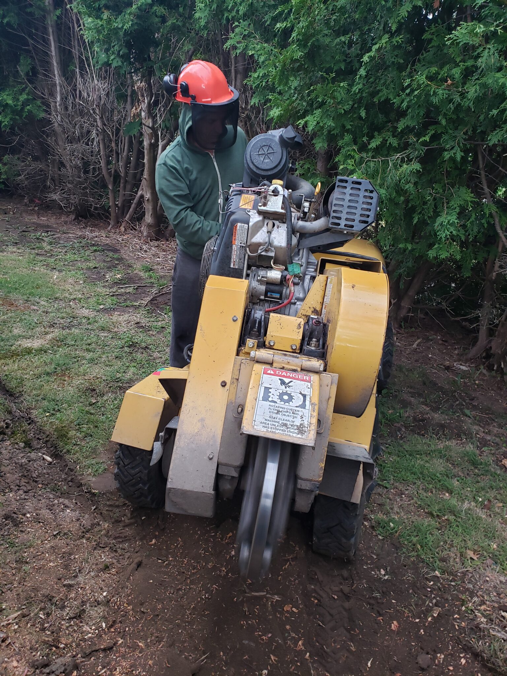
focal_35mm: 26
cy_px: 338
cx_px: 254
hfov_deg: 53.1
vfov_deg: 67.3
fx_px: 508
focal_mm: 4.3
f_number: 2.4
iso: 250
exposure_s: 1/100
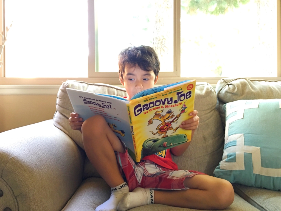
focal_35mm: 29
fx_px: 235
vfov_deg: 48.2
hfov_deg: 61.7
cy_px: 106
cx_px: 140
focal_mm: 4.15
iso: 100
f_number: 2.2
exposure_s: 1/8
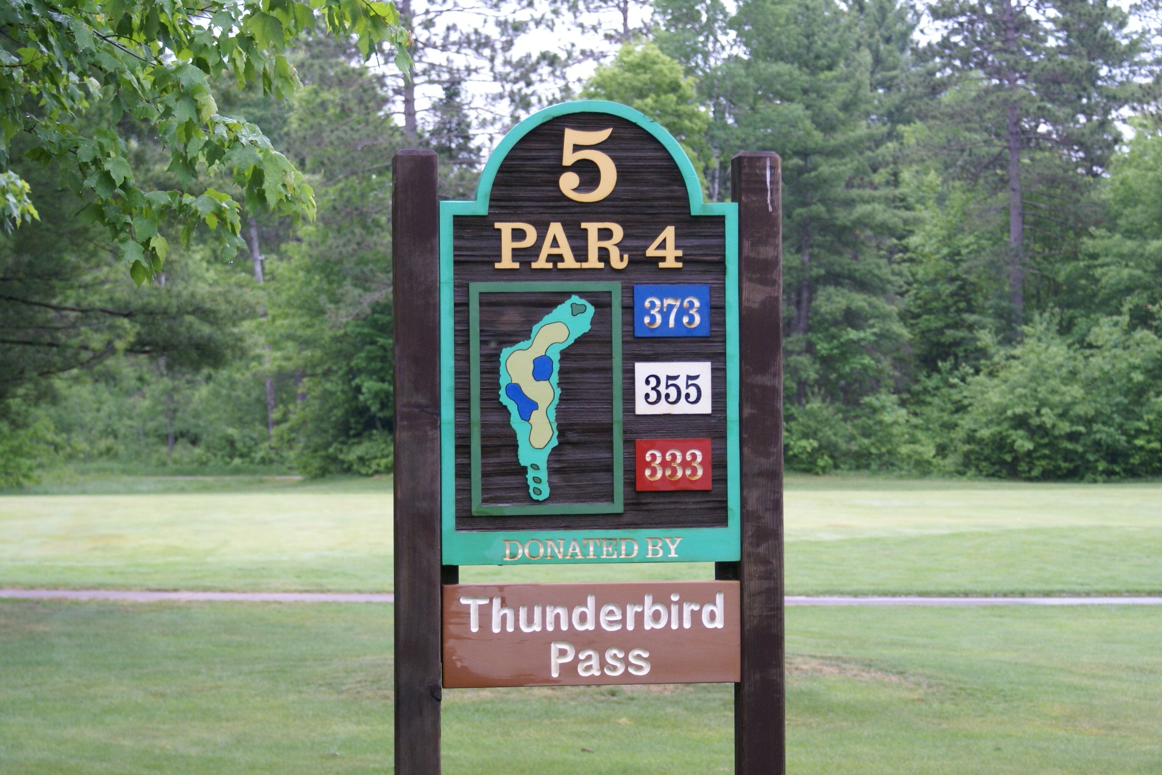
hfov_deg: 24.6
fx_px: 2663
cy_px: 388
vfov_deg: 16.6
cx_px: 581
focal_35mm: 82
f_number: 5.6
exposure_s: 1/100
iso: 400
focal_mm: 55
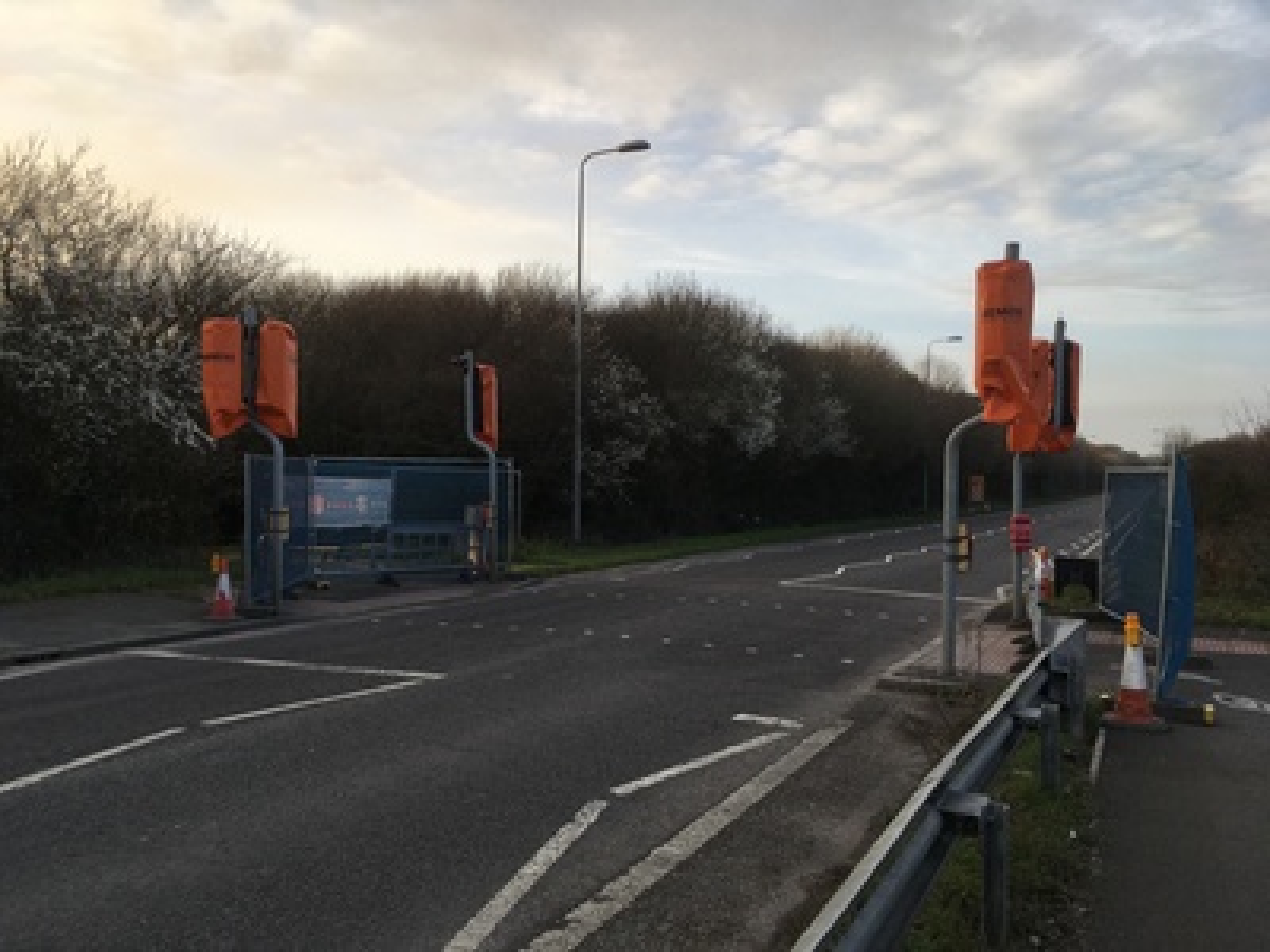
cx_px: 635
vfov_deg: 48.2
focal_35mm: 29
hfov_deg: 61.7
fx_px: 1064
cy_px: 476
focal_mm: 4.15
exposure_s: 1/288
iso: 25
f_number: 2.2
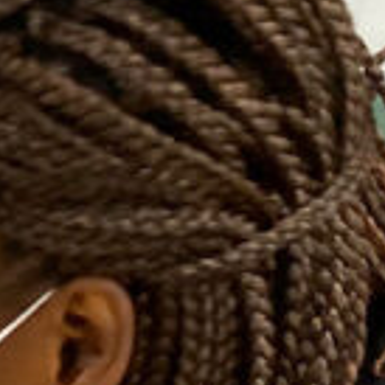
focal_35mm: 172
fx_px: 2164
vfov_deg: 9.0
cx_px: -478
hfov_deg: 9.3
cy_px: 967
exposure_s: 1/60
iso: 160
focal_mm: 4.25
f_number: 1.8
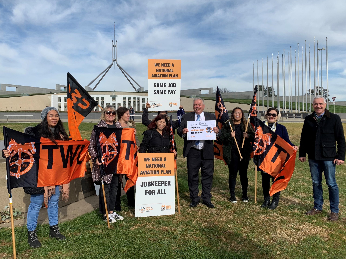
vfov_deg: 53.1
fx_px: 260
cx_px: 173
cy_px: 130
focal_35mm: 26
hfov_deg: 67.3
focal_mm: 4.25
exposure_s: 1/2160
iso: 25
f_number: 1.8
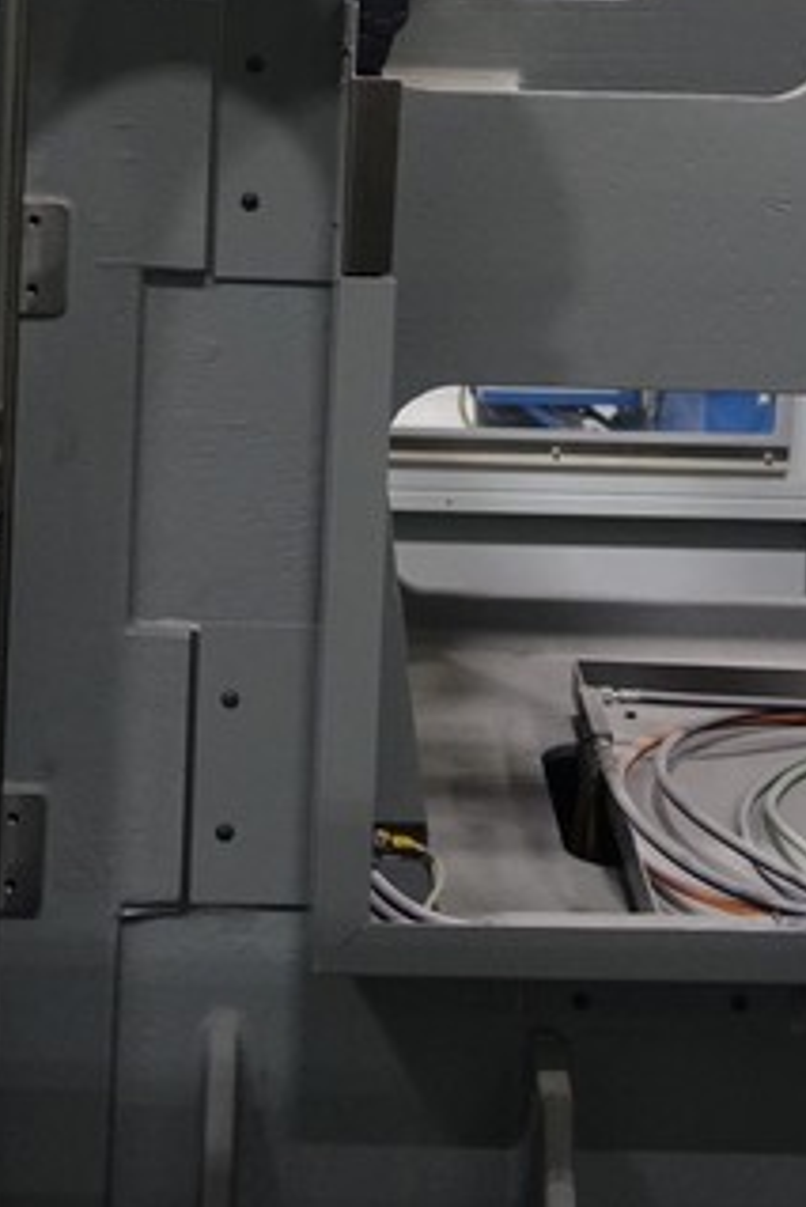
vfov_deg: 24.6
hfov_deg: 17.7
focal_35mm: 77
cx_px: 418
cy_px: -110
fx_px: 2583
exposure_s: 1/30
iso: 640
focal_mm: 8.8
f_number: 1.8
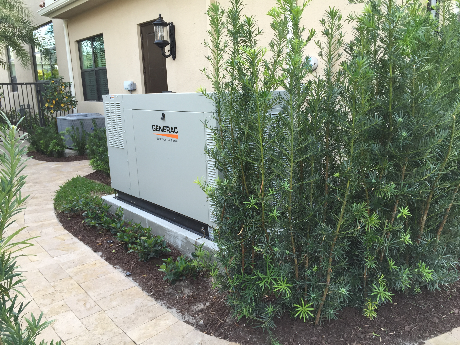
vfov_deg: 48.2
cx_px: 230
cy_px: 172
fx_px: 385
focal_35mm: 29
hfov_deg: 61.7
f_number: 2.2
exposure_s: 1/221
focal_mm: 4.15
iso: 32
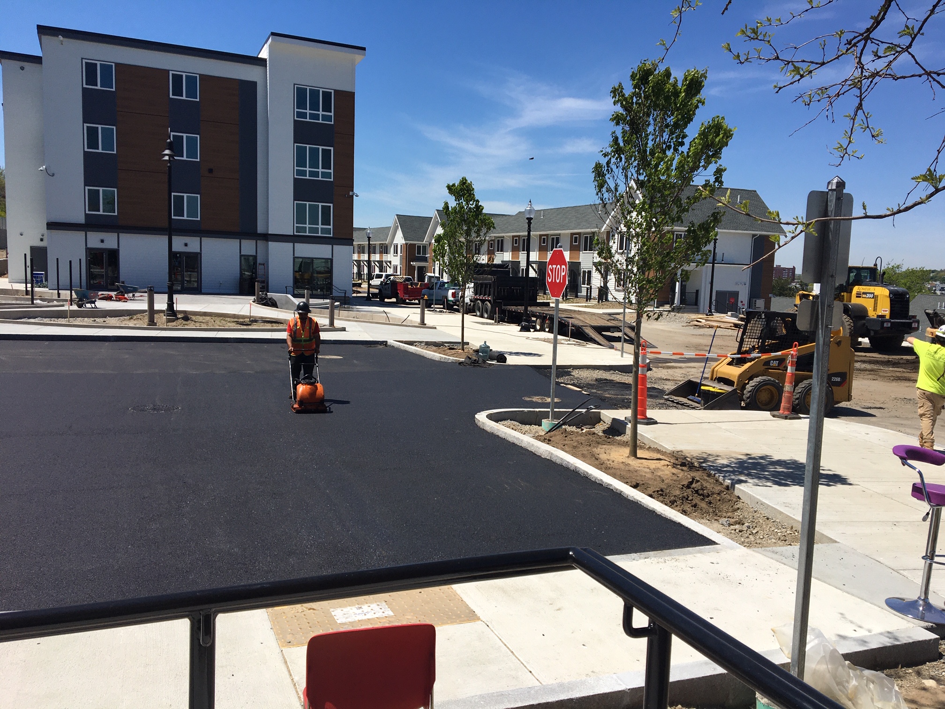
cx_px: 472
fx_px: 792
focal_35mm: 29
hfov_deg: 61.7
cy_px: 354
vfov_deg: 48.2
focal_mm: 4.15
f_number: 2.2
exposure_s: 1/2331
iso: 25
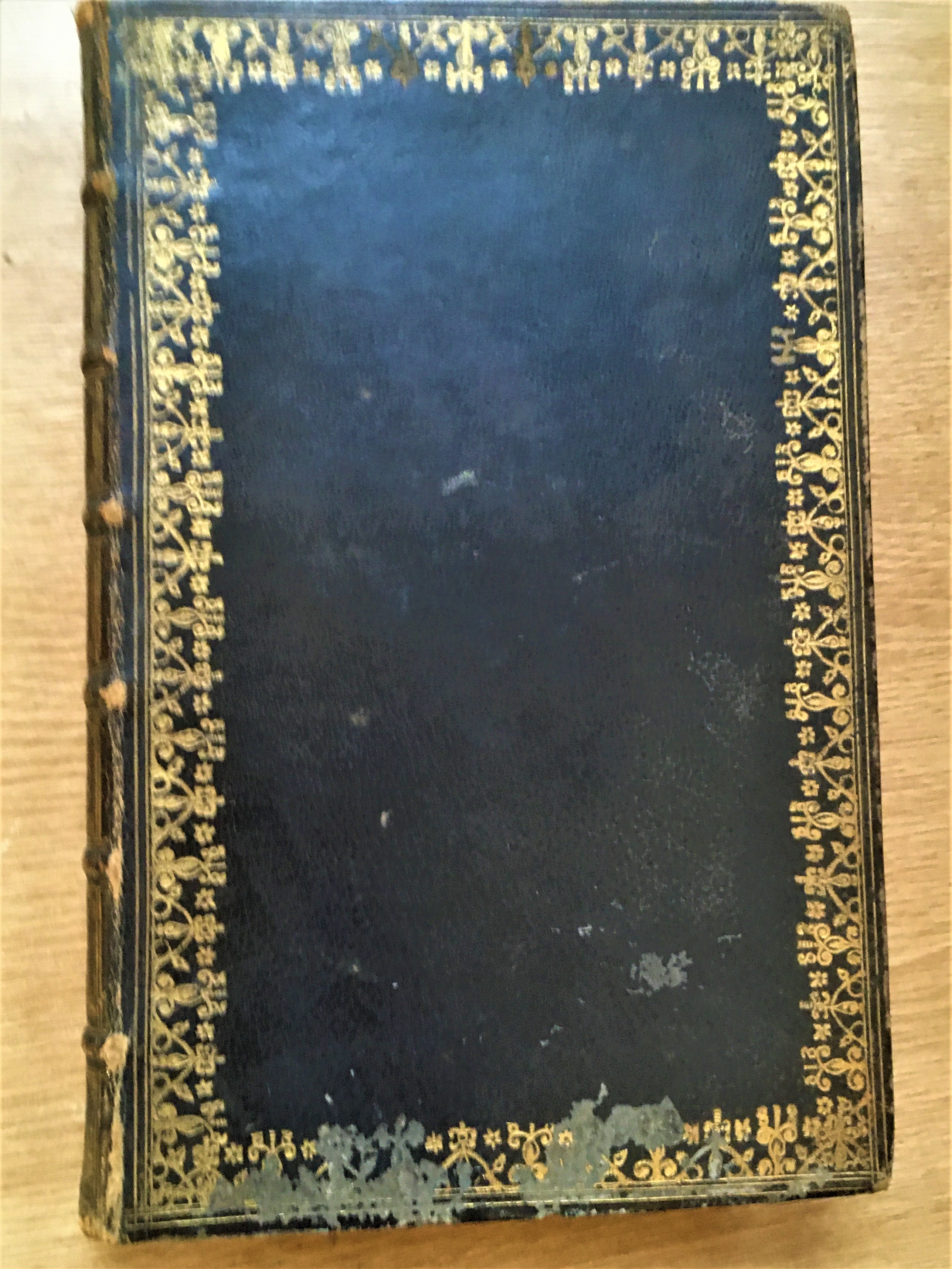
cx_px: 476
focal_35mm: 29
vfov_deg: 61.7
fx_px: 1063
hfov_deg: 48.2
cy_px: 634
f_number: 2.2
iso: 200
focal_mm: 4.15
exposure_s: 1/17
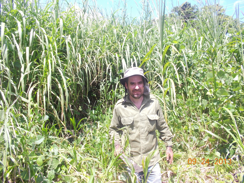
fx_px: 204
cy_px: 92
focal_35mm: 29
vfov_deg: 48.2
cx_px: 122
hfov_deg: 61.7
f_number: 3.3
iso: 80
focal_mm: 4.1
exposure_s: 1/200
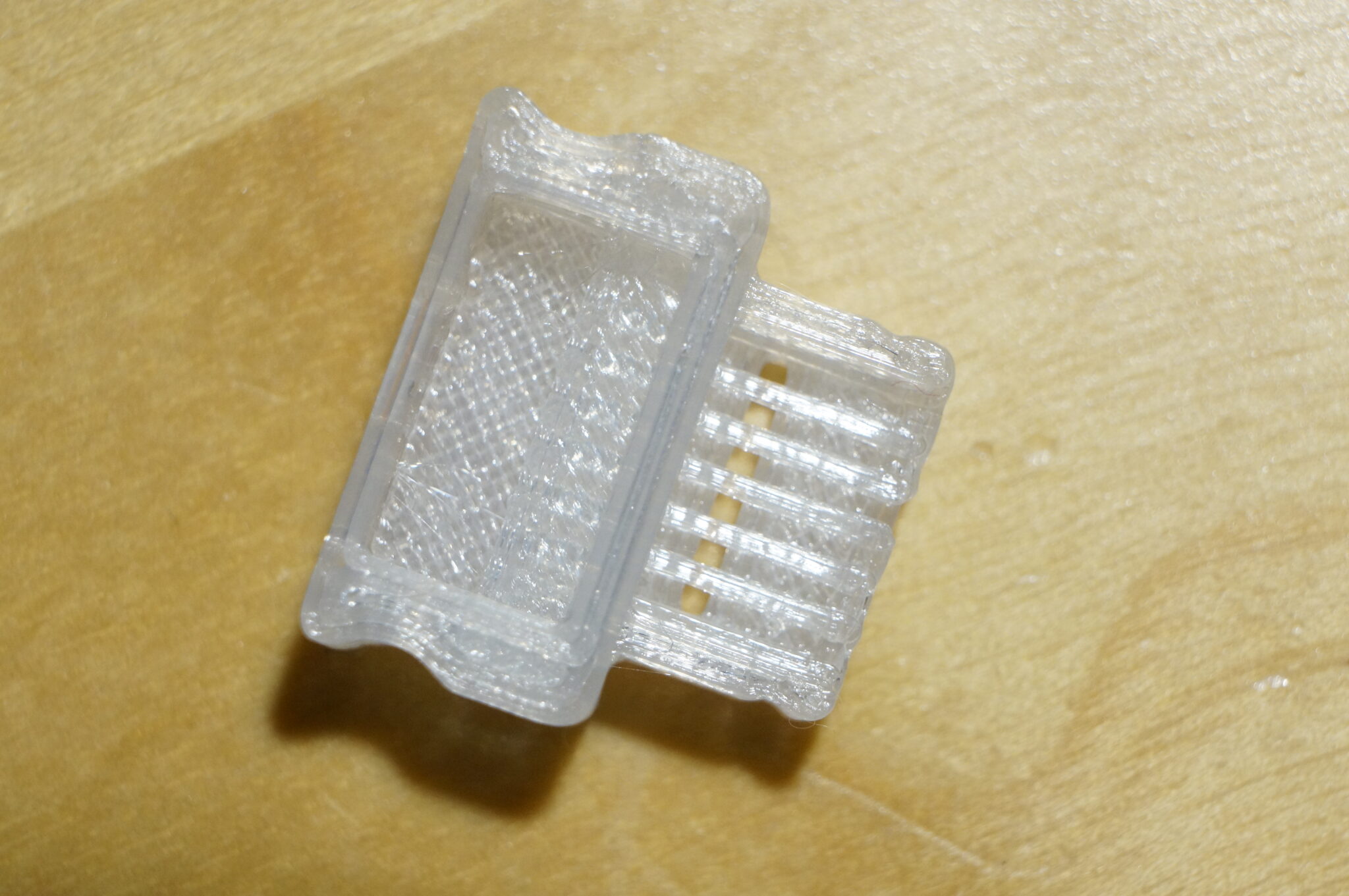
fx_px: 3088
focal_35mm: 82
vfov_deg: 16.5
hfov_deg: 24.6
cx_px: 674
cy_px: 448
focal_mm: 55
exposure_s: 1/250
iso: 1600
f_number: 8
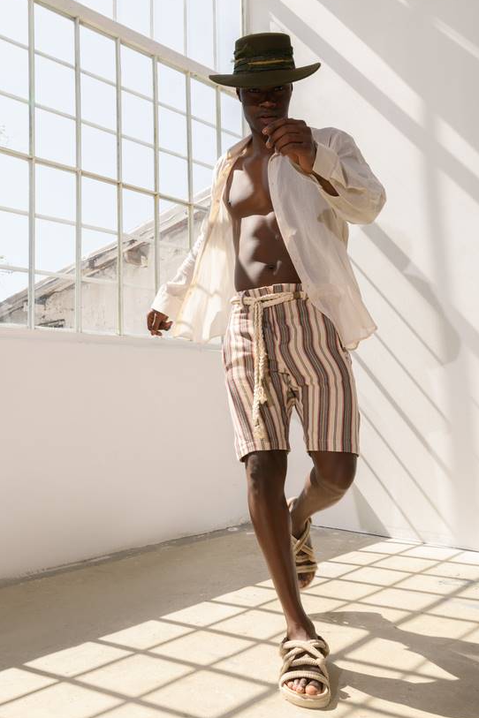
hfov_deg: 42.3
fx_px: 619
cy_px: 358
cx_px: 232
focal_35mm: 31
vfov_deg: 60.3
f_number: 11
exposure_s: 1/160
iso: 250
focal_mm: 30
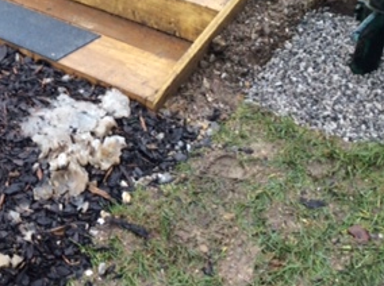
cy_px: 8
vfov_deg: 19.8
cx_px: -35
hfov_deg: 25.2
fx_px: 797
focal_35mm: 72
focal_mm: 3.3
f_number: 2.4
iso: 32
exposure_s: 1/187
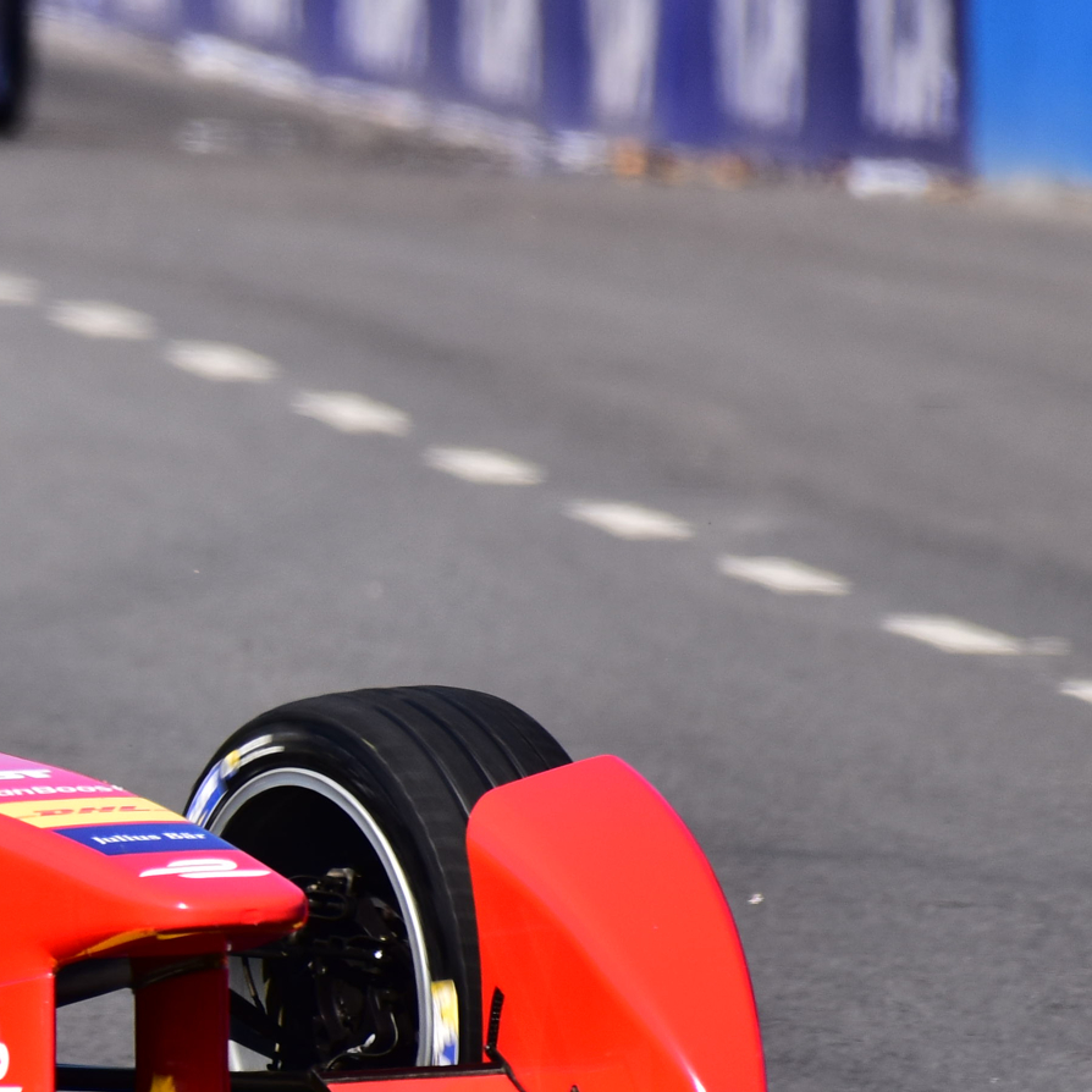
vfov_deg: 1.2
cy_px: 716
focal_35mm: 1426
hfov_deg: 1.2
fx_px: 50894
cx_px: -700
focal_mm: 500
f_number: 5.6
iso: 250
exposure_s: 1/1250
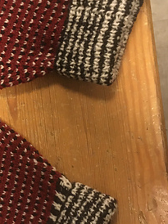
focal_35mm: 53
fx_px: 343
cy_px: 105
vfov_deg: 36.2
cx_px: 18
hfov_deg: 26.6
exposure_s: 1/17
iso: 400
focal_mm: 4.15
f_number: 2.2
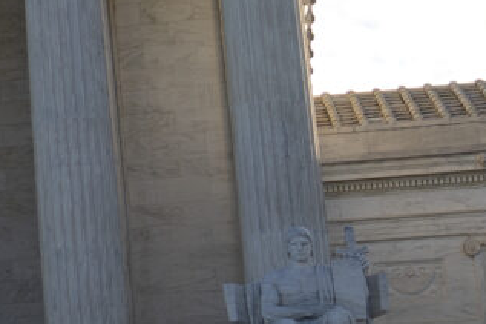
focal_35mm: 194
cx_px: -693
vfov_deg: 7.1
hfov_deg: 9.4
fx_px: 2618
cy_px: 123
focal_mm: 30
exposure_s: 1/640
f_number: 2.8
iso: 50
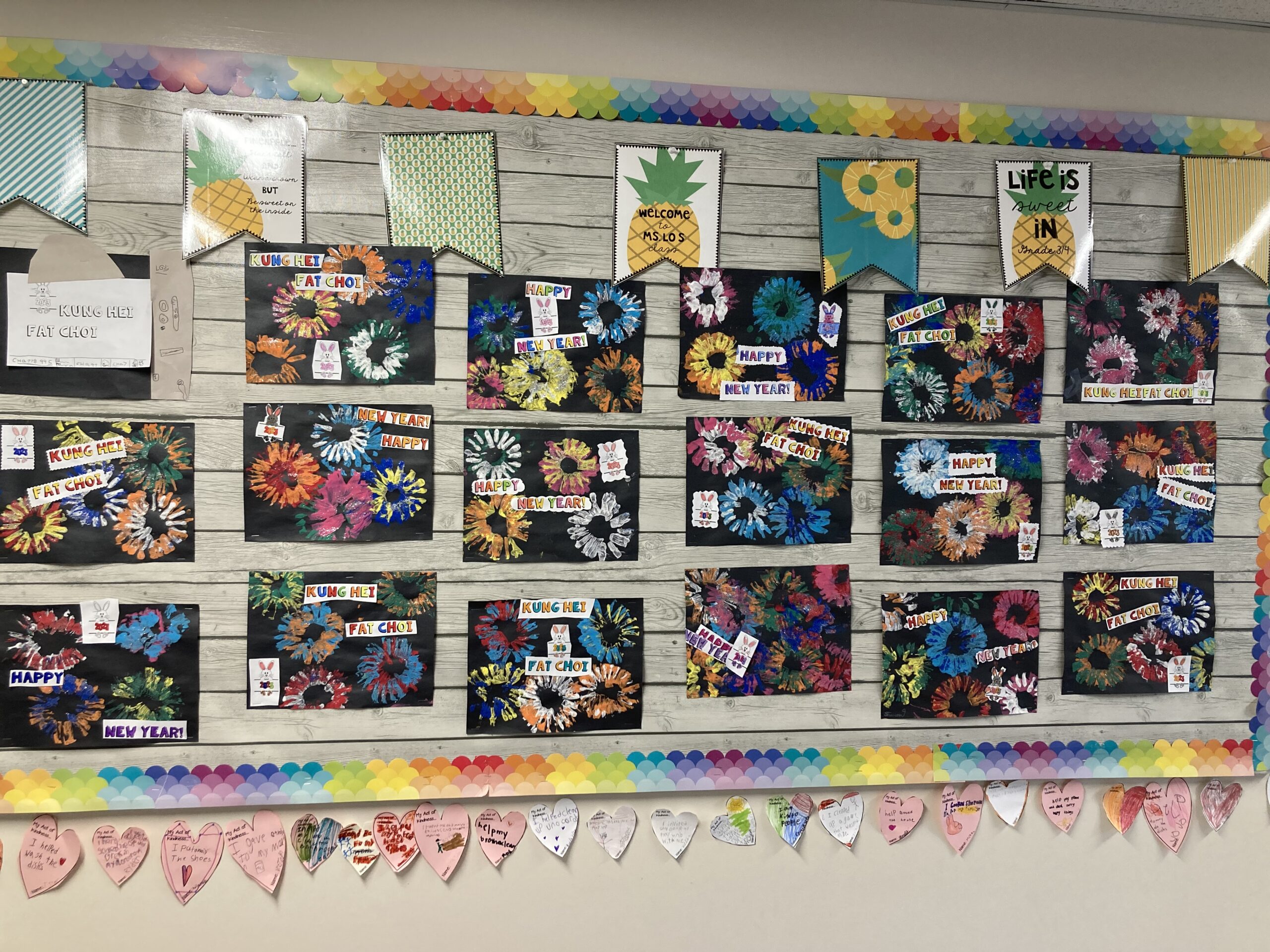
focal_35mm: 28
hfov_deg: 63.4
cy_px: 476
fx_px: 1027
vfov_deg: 49.7
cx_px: 635
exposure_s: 1/60
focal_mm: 3.99
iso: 100
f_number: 1.8
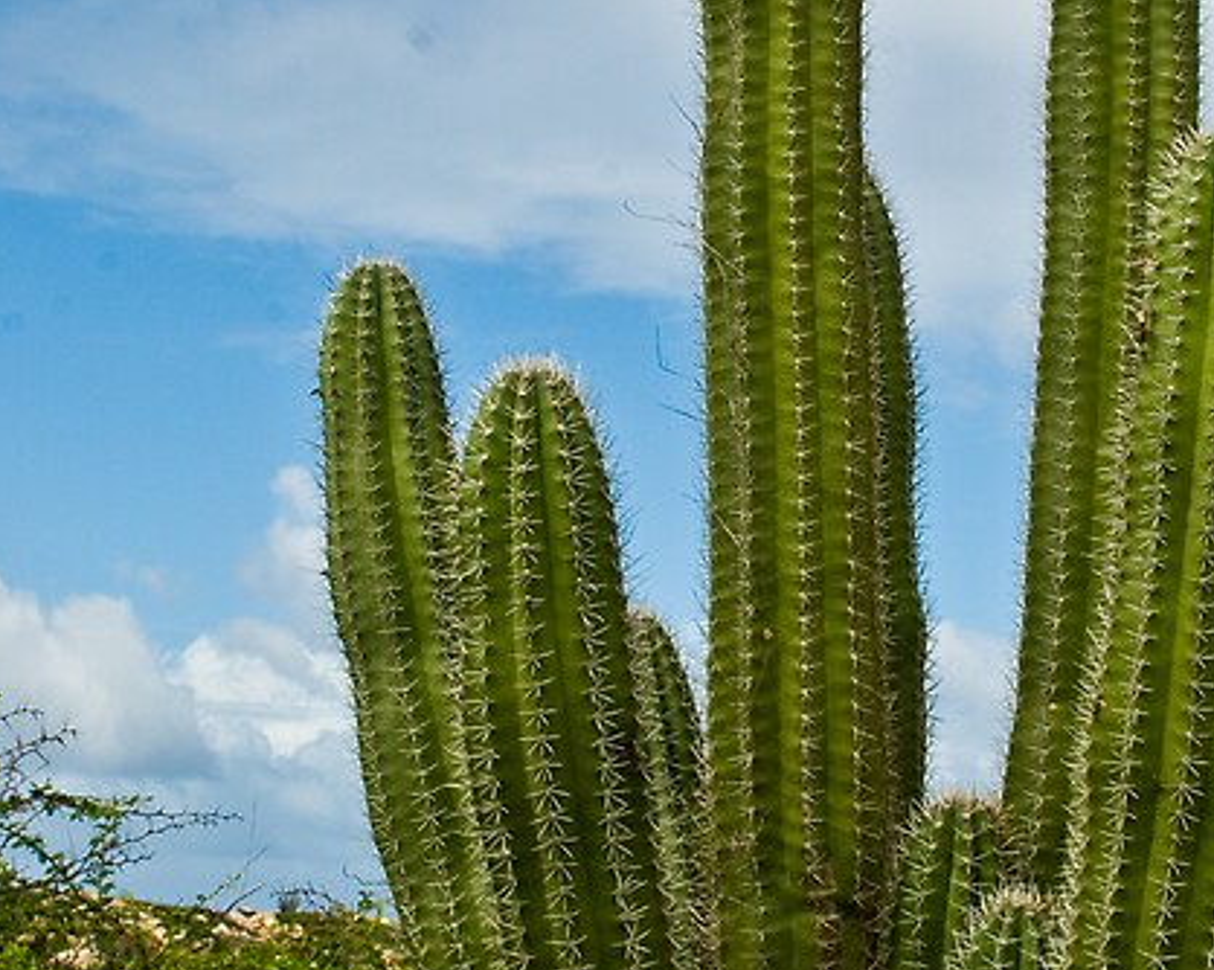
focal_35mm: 81
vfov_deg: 18.9
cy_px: 372
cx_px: 820
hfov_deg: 23.5
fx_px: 2909
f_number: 16
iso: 100
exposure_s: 1/125
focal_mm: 24
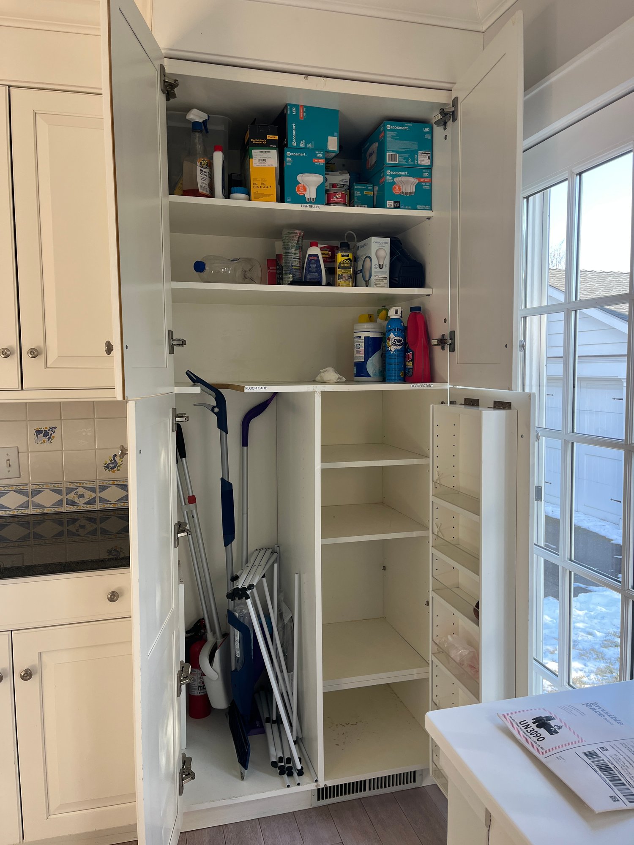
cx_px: 317
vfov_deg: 67.3
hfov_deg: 53.1
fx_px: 635
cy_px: 422
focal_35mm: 26
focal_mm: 5.1
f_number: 1.6
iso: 50
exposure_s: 1/122
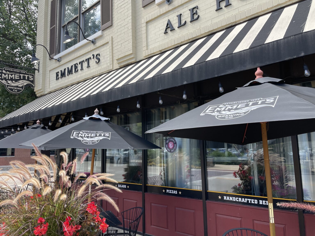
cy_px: 118
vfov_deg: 53.1
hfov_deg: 67.3
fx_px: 237
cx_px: 158
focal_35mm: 26
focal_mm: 4.2
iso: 32
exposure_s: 1/988
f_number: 1.6
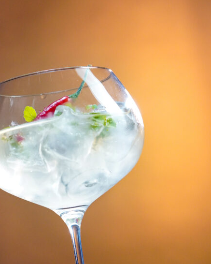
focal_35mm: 132
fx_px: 1030
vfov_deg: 14.5
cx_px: 81
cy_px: 216
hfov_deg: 11.7
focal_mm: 50
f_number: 3.5
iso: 1600
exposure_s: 1/160
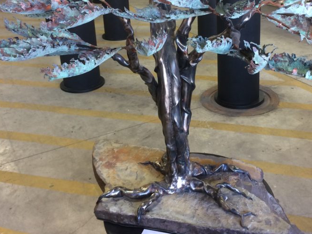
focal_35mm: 45
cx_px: 176
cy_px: 68
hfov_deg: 42.0
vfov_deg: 31.8
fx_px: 406
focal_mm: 4.15
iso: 64
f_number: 2.2
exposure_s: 1/30
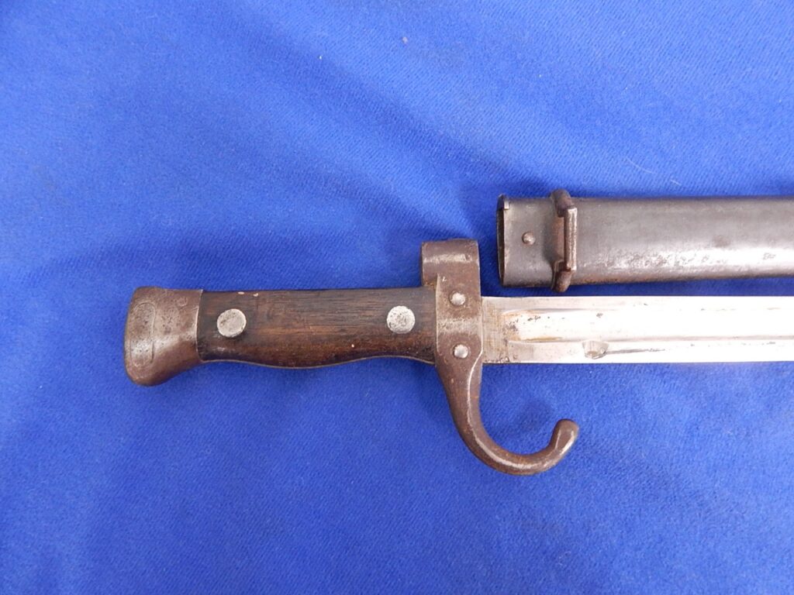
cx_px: 397
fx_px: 505
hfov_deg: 76.4
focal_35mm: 22
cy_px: 298
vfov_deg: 61.1
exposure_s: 1/10
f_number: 3
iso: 400
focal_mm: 4
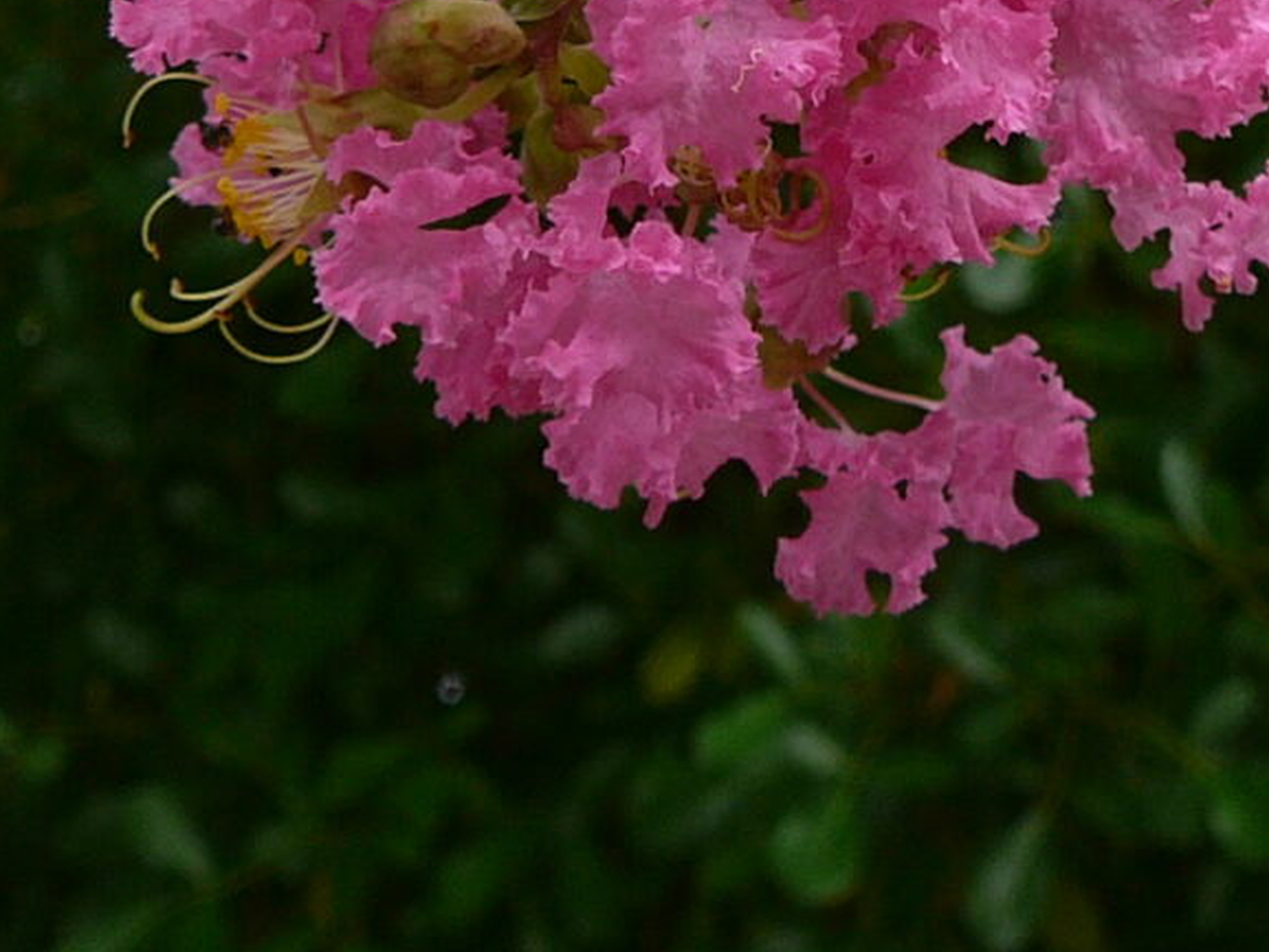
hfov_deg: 20.2
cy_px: -312
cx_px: 765
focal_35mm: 97
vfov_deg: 14.6
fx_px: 3557
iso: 80
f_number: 2.8
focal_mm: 5.2
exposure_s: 1/320
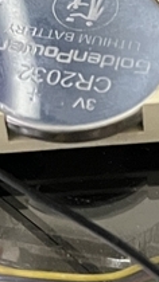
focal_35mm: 162
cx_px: 143
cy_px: 305
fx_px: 1215
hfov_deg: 7.5
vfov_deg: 13.0
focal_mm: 5.1
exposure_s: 1/33
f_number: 1.6
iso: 640
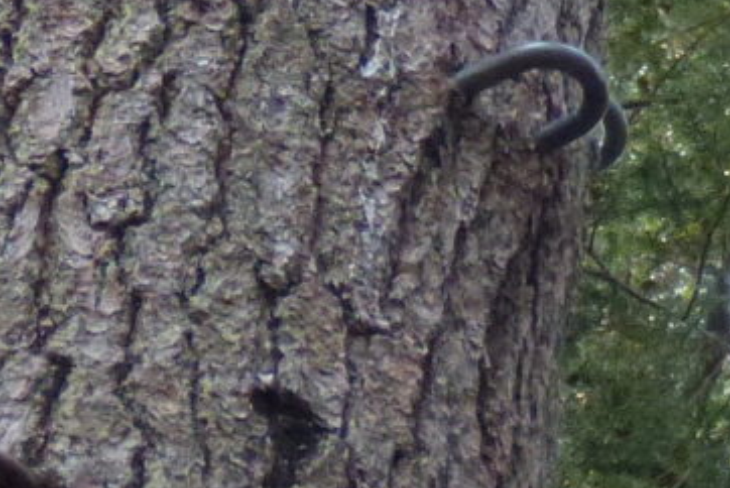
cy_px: -895
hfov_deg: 2.2
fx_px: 18853
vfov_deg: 1.5
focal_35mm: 929
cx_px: 1674
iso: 500
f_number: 3.7
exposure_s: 1/160
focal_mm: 28.4
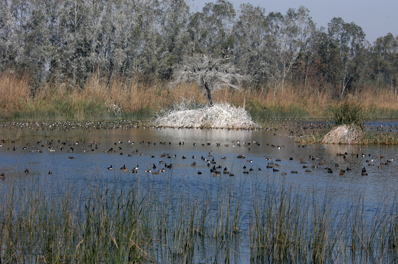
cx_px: 199
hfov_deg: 17.1
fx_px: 1325
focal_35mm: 120
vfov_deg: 11.4
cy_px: 132
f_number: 10
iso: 320
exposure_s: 1/400
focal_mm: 80
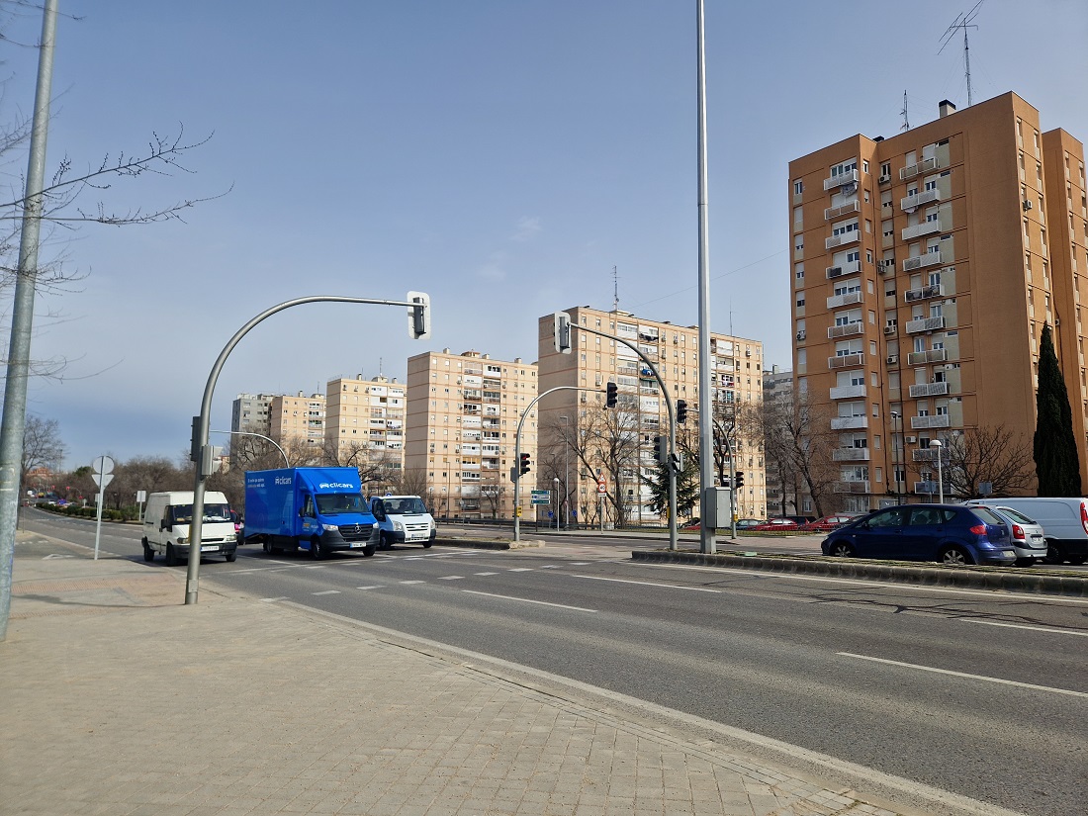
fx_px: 723
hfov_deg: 73.9
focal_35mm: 23
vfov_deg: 58.9
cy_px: 408
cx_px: 544
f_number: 1.8
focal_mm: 5.4
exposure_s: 1/2672
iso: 50
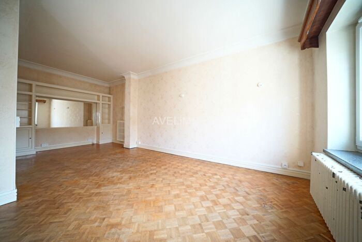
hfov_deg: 112.6
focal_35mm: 12
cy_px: 121
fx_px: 121
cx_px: 181
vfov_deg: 90.0
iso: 1000
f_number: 4.5
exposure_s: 1/60
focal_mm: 12
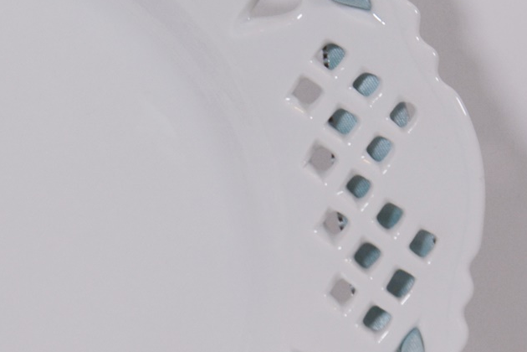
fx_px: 2005
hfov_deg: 14.7
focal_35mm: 137
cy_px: 305
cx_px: 8
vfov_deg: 10.0
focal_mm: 23
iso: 200
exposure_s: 1/125
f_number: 5.6
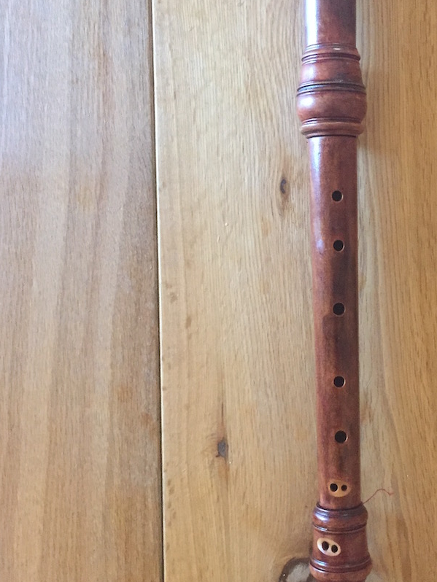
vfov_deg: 40.3
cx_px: 329
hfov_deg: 30.4
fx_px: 791
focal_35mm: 47
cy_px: 246
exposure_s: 1/17
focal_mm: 4.15
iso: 250
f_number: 2.2
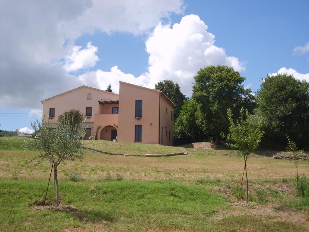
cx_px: 154
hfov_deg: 43.9
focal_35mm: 43
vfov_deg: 33.6
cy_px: 116
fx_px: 384
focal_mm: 7.2
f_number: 7.7
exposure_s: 1/180
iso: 50
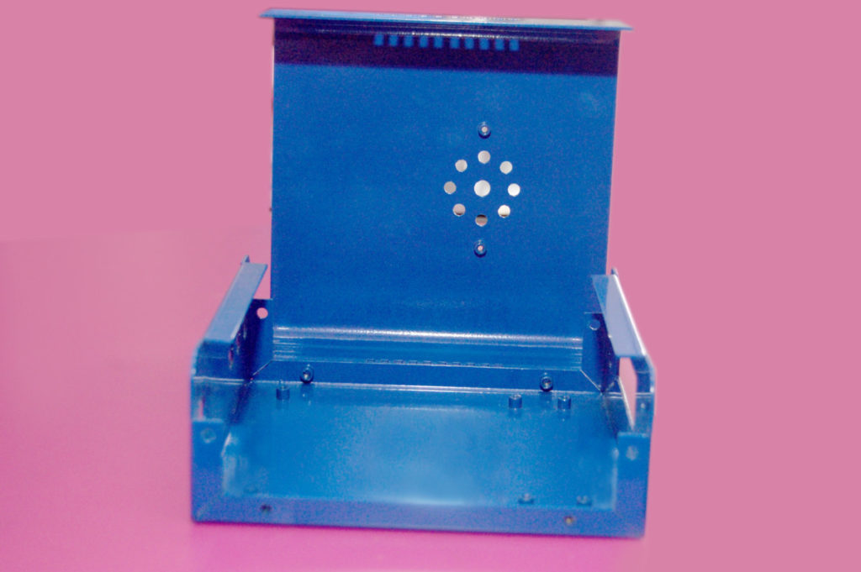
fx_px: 1613
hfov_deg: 29.9
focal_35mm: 68
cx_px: 430
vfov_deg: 20.1
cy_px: 286
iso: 800
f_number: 5.3
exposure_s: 1/60
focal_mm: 45
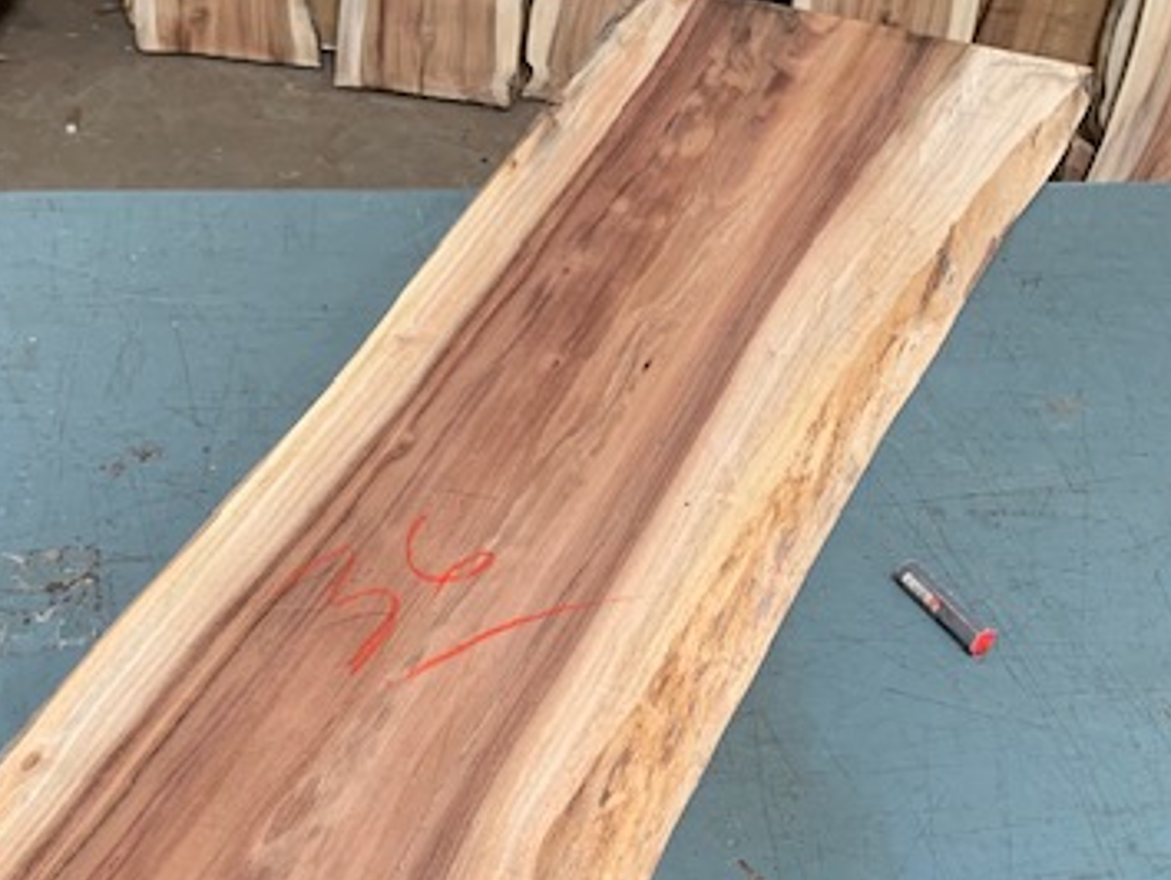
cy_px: 648
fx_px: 1591
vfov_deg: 30.5
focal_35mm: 47
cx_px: 460
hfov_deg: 40.2
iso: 125
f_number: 1.8
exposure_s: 1/60
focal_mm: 4.25
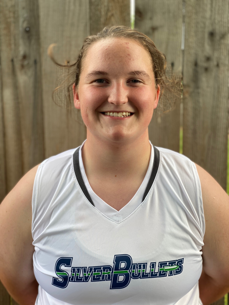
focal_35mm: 52
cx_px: 114
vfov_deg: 36.8
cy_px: 152
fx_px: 459
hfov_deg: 28.0
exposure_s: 1/122
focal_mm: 6
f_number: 2
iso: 40
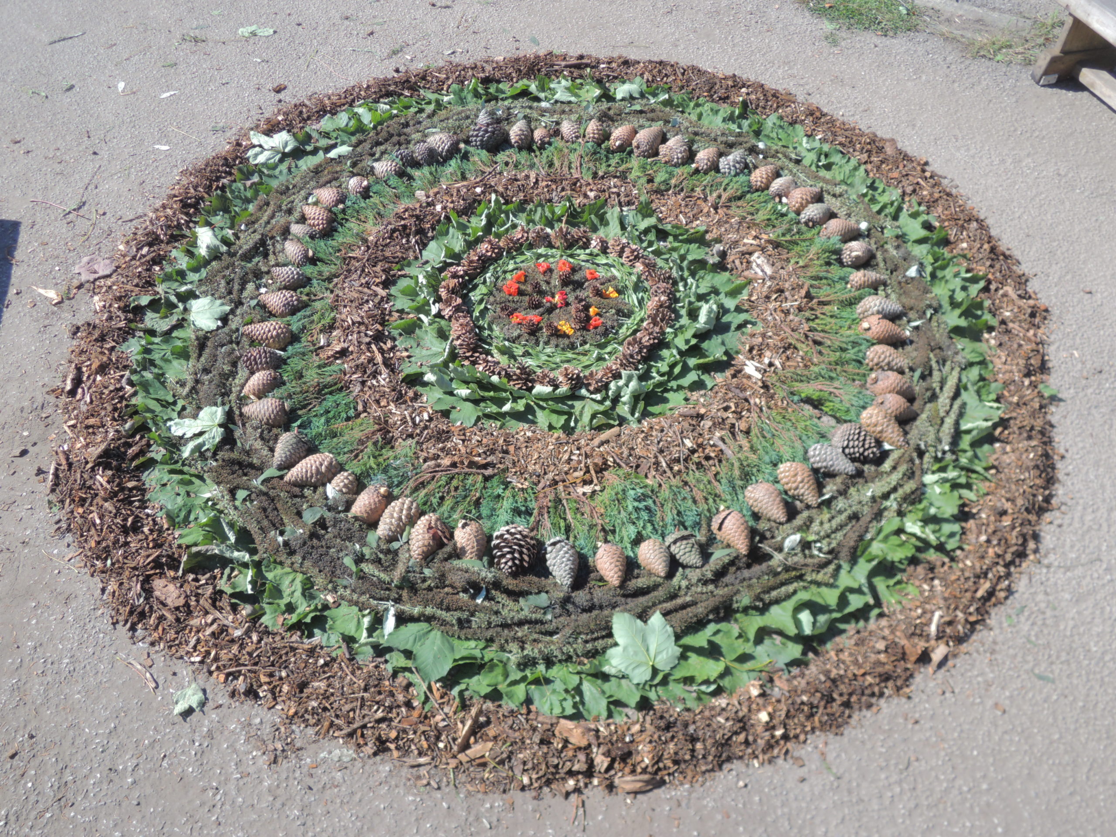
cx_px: 558
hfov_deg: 58.4
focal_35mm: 31
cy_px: 418
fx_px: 999
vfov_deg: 45.4
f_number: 3
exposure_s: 1/640
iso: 100
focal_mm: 5.5
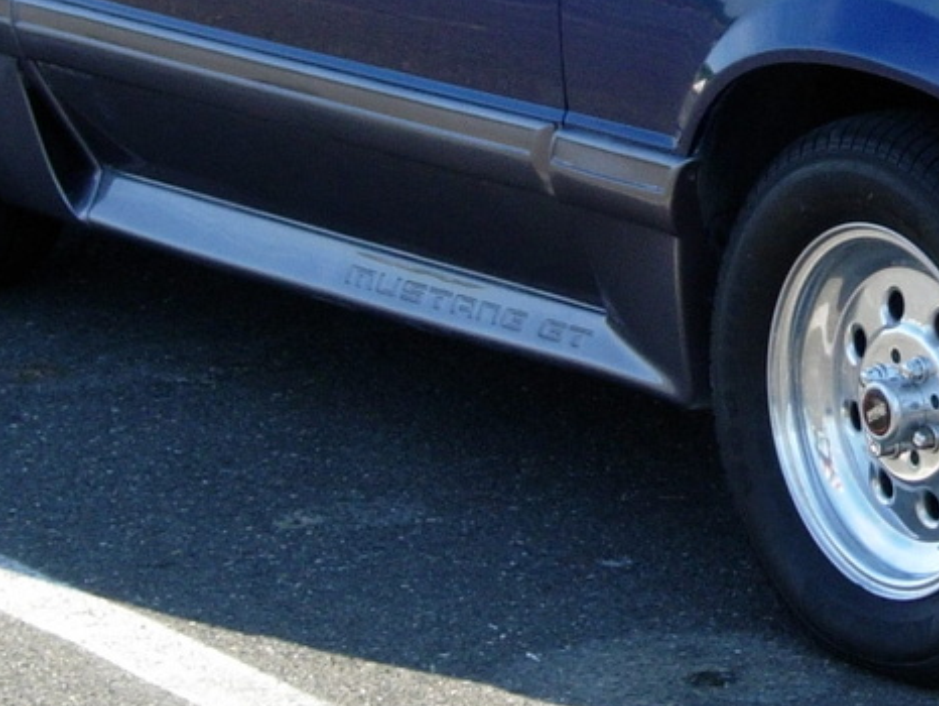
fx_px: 4750
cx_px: 957
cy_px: 266
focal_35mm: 175
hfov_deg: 11.2
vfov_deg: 8.5
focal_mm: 10.6
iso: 64
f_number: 3.2
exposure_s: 1/384
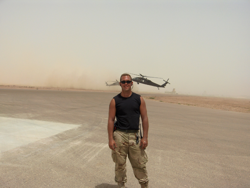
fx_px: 282
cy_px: 94
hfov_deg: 47.9
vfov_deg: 36.8
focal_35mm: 39
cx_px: 125
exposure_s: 1/1149
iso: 100
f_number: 4.8
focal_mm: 8
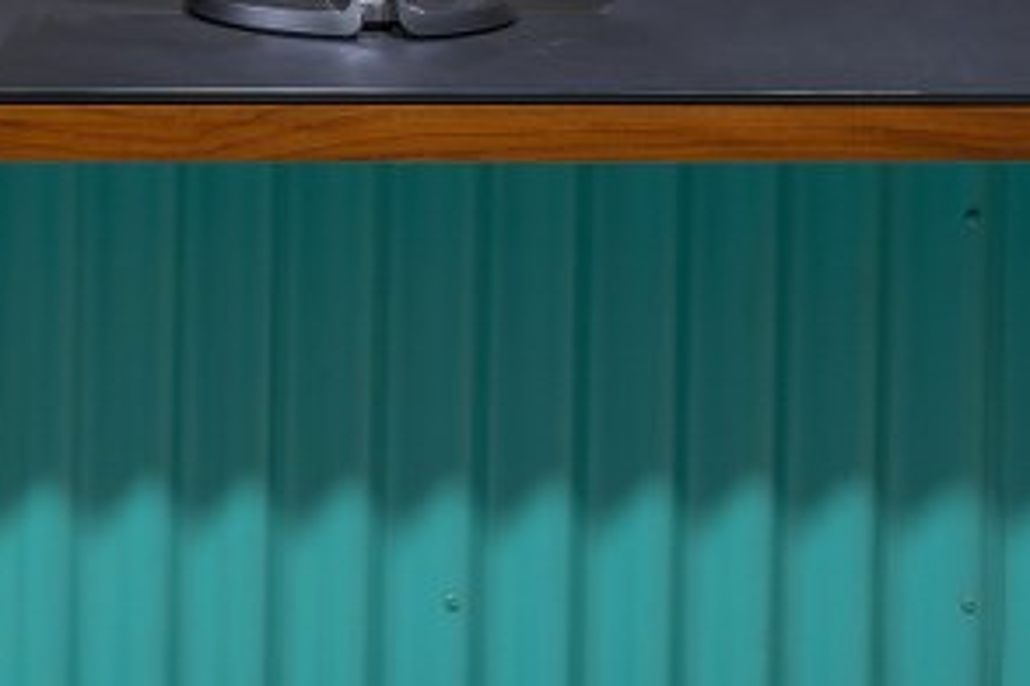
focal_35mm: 87
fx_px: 2489
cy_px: -583
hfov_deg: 21.1
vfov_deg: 13.8
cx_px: -333
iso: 100
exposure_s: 2
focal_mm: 16
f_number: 9
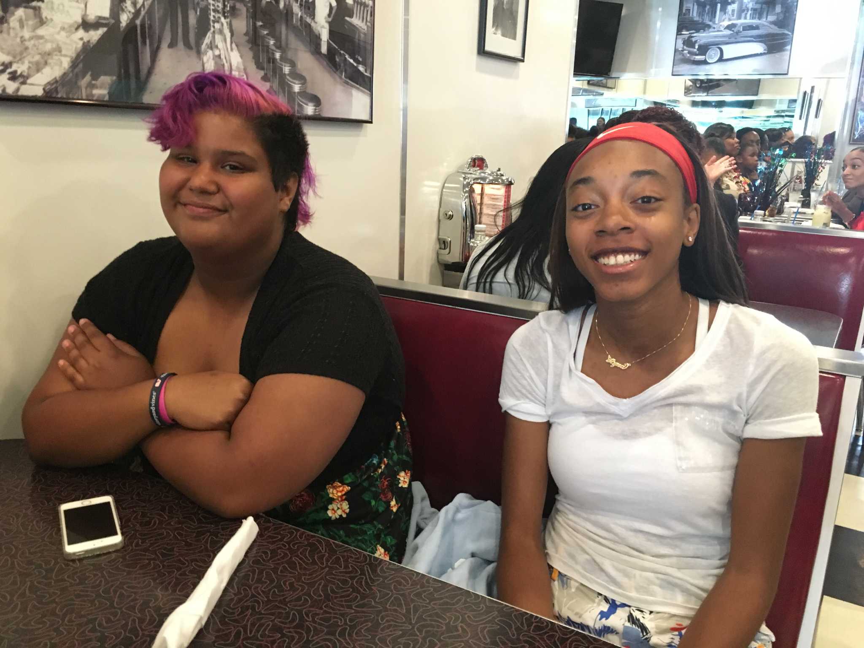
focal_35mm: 29
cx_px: 432
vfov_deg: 48.2
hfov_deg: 61.7
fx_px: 724
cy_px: 324
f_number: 2.2
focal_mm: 4.15
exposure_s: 1/15
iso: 250
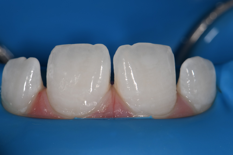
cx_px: 116
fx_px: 815
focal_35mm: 126
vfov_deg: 10.9
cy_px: 78
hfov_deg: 16.3
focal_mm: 105
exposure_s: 1/160
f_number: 32
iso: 200
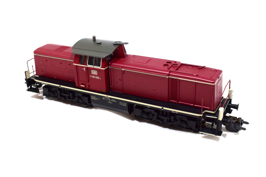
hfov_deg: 43.6
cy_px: 88
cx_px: 133
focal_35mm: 45
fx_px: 332
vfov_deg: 29.9
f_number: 11
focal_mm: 30
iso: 800
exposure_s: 1/50
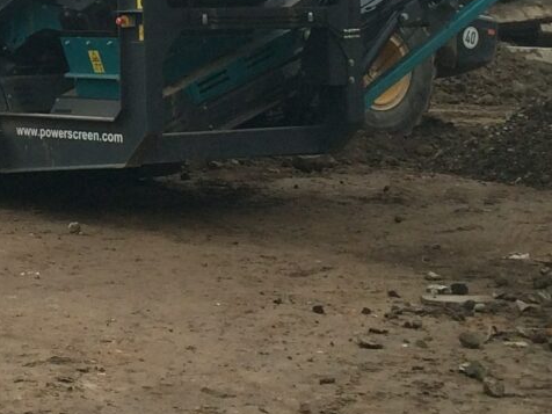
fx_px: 2057
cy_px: -92
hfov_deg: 14.4
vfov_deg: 11.3
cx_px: -246
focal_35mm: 129
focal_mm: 4.12
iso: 32
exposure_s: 1/1786
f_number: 2.2
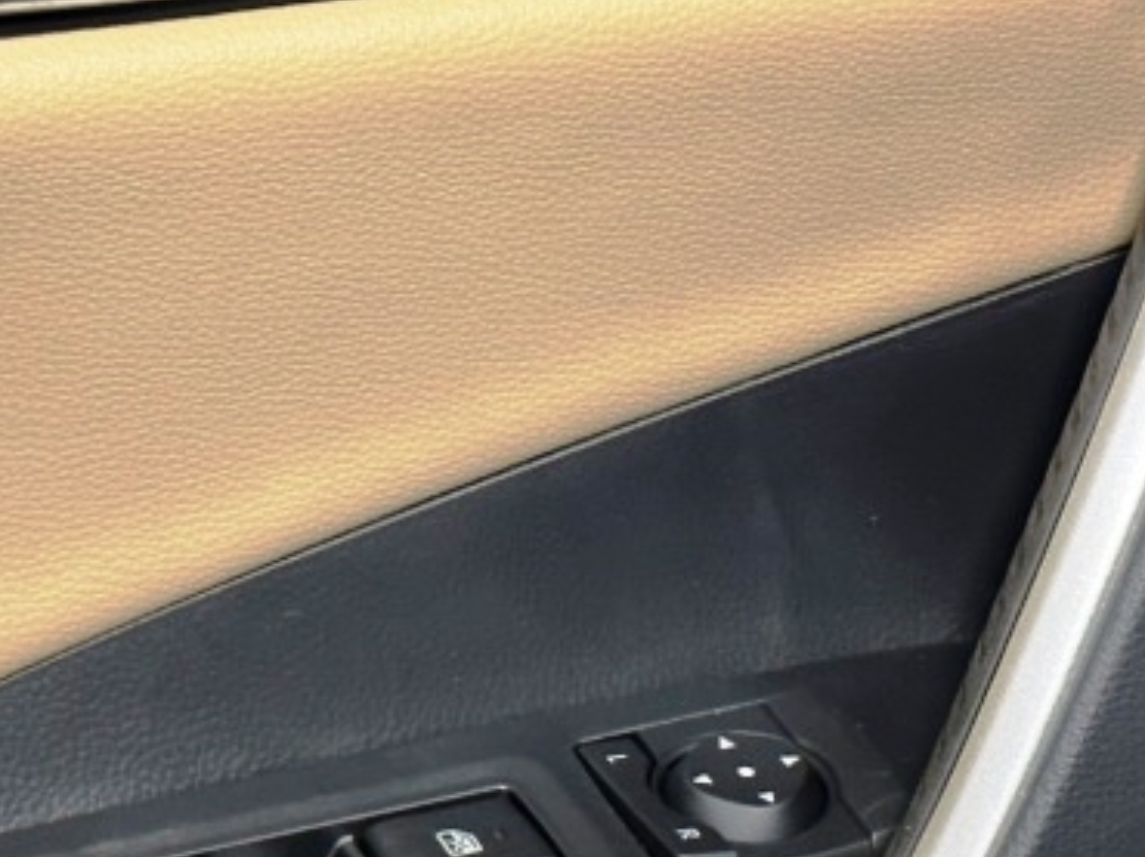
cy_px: 575
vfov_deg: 11.1
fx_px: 4396
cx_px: 387
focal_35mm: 133
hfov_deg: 14.8
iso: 250
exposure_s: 1/60
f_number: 1.78
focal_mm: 6.86
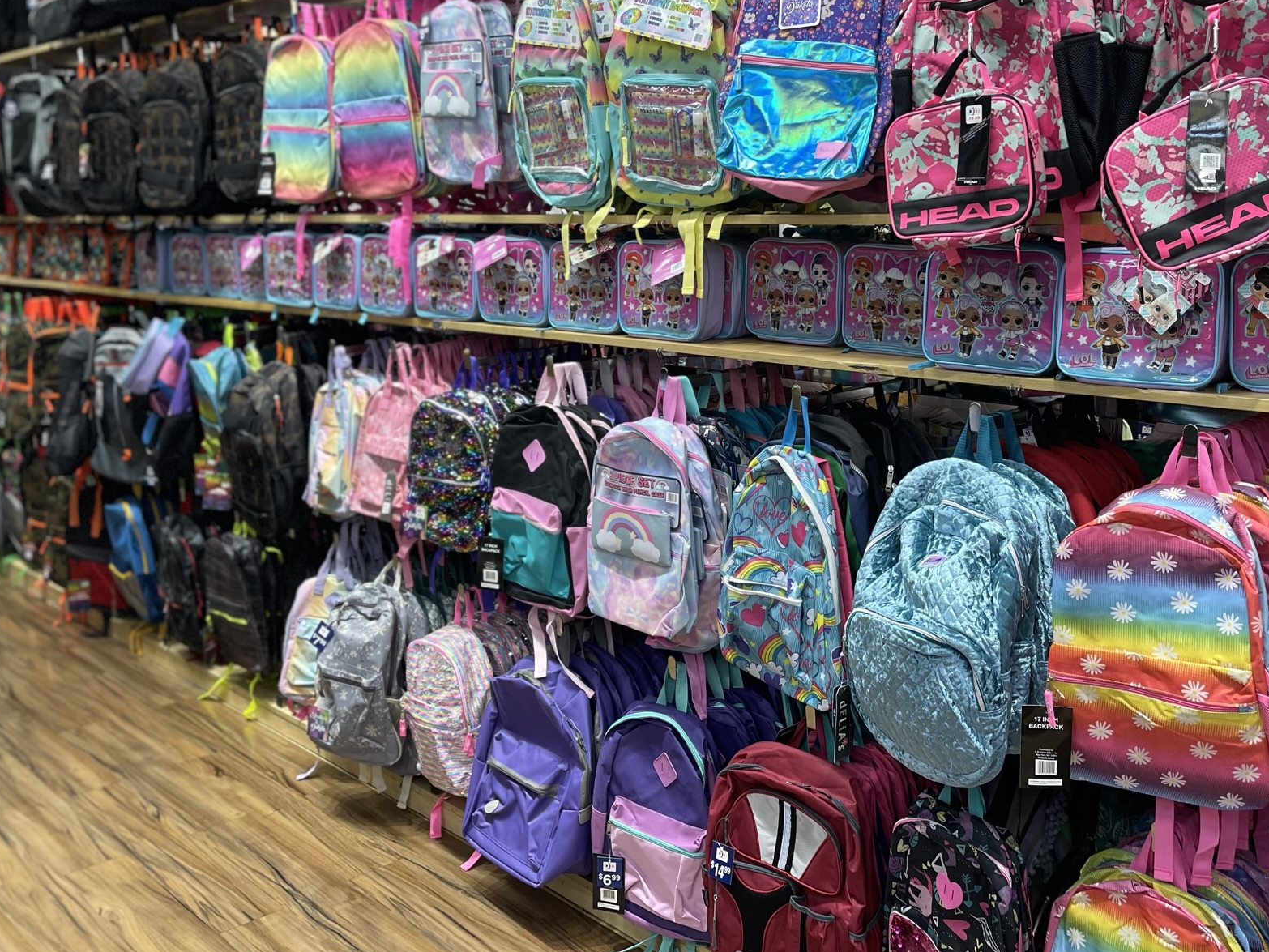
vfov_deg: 41.5
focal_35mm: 34
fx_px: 1247
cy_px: 360
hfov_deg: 53.8
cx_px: 714
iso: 125
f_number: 1.6
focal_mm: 5.1
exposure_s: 1/120
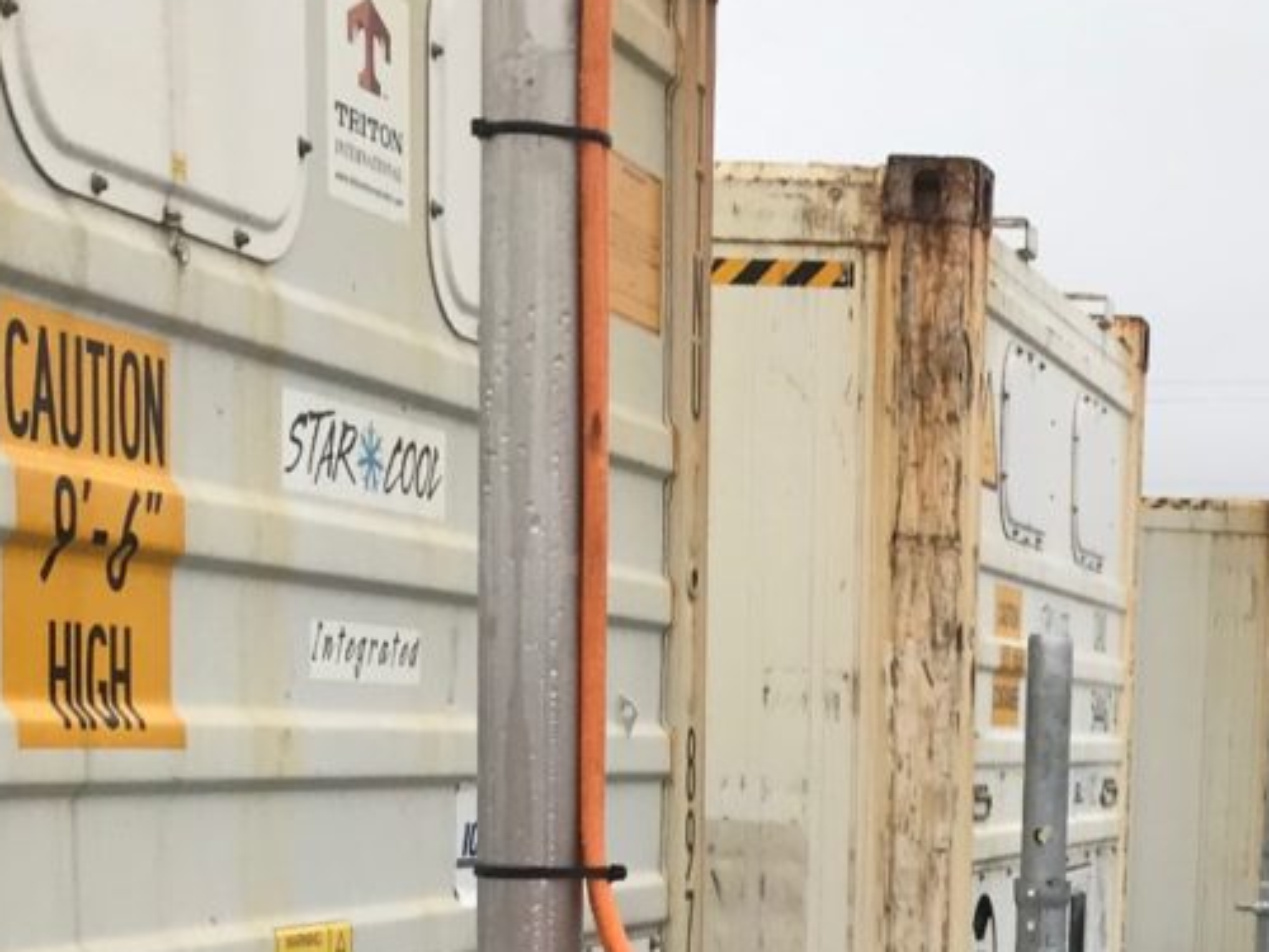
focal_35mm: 86
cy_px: 1246
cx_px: 1249
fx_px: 3153
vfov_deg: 16.2
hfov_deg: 22.0
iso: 20
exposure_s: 1/286
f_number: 1.8
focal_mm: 3.99
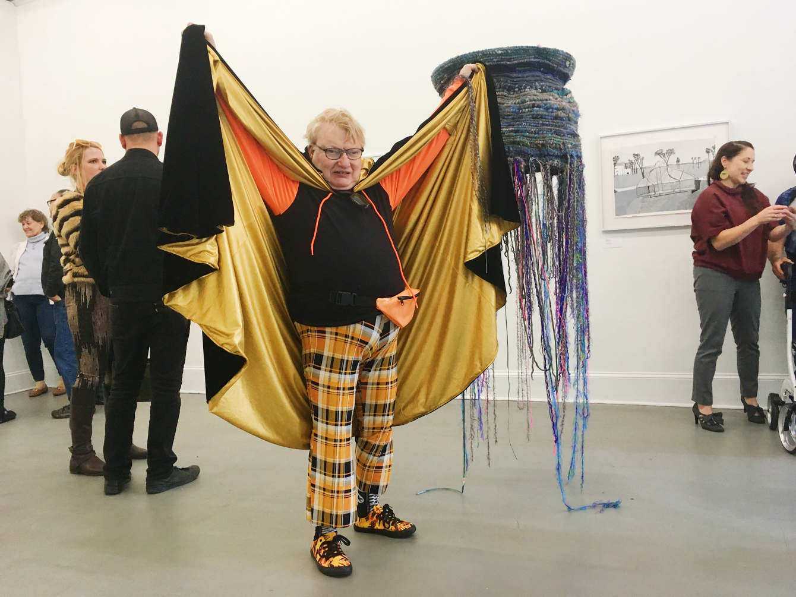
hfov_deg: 61.7
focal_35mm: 29
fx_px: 667
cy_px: 298
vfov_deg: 48.2
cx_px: 398
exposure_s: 1/30
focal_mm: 4.15
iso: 100
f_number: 2.2
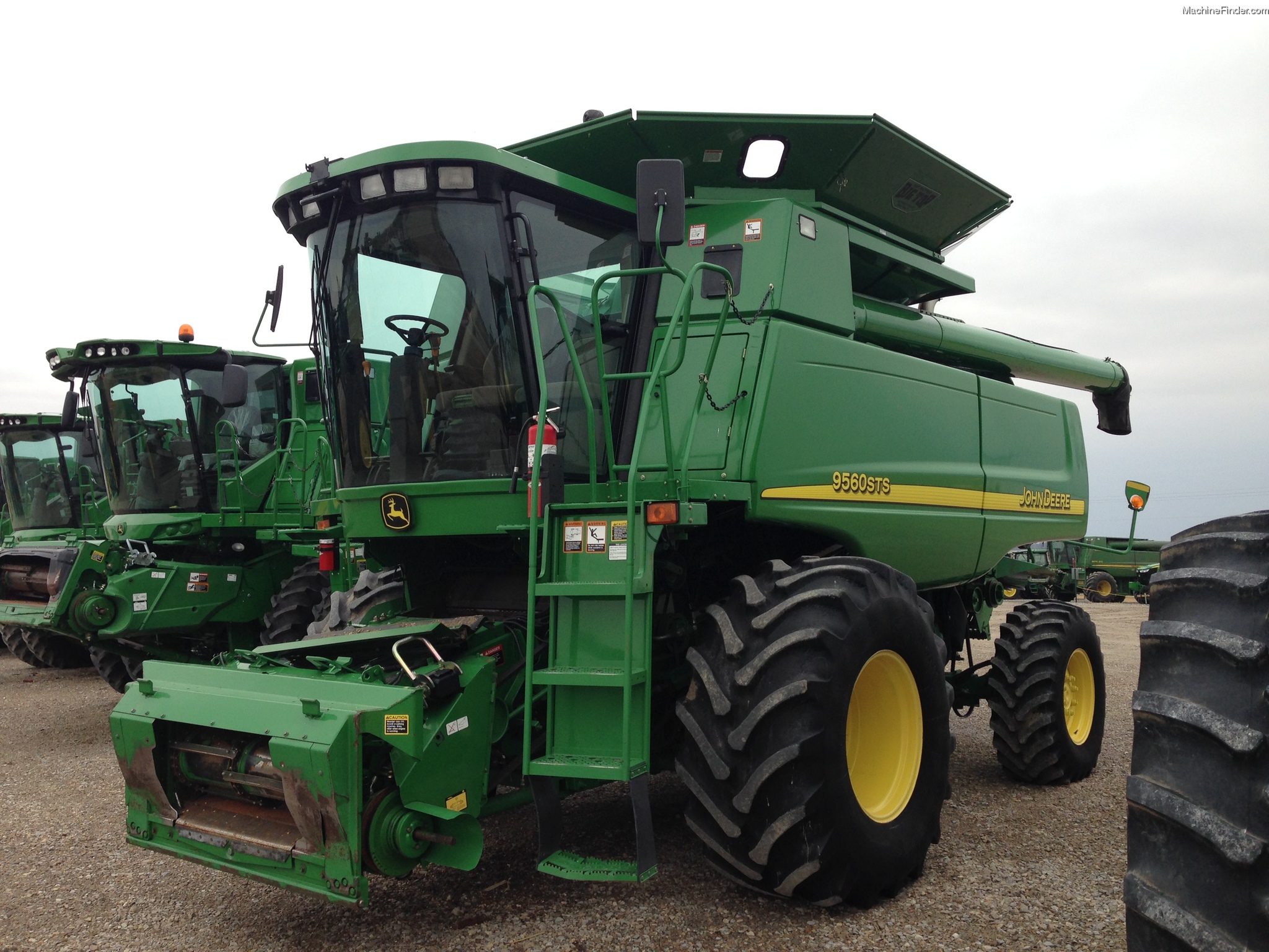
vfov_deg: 42.9
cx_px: 634
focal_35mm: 33
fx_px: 1210
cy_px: 476
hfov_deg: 55.4
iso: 50
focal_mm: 4.12
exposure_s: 1/287
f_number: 2.4
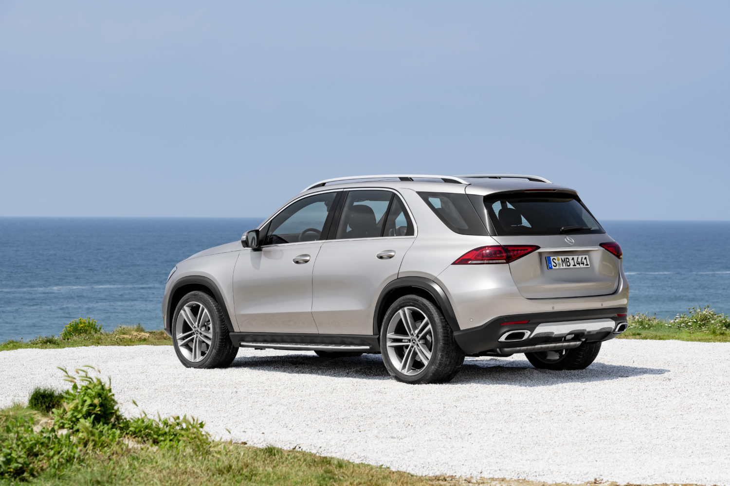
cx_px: 365
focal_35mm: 98
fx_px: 1987
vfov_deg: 14.0
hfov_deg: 20.8
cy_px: 243
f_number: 8
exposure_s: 1/500
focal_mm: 98
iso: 100
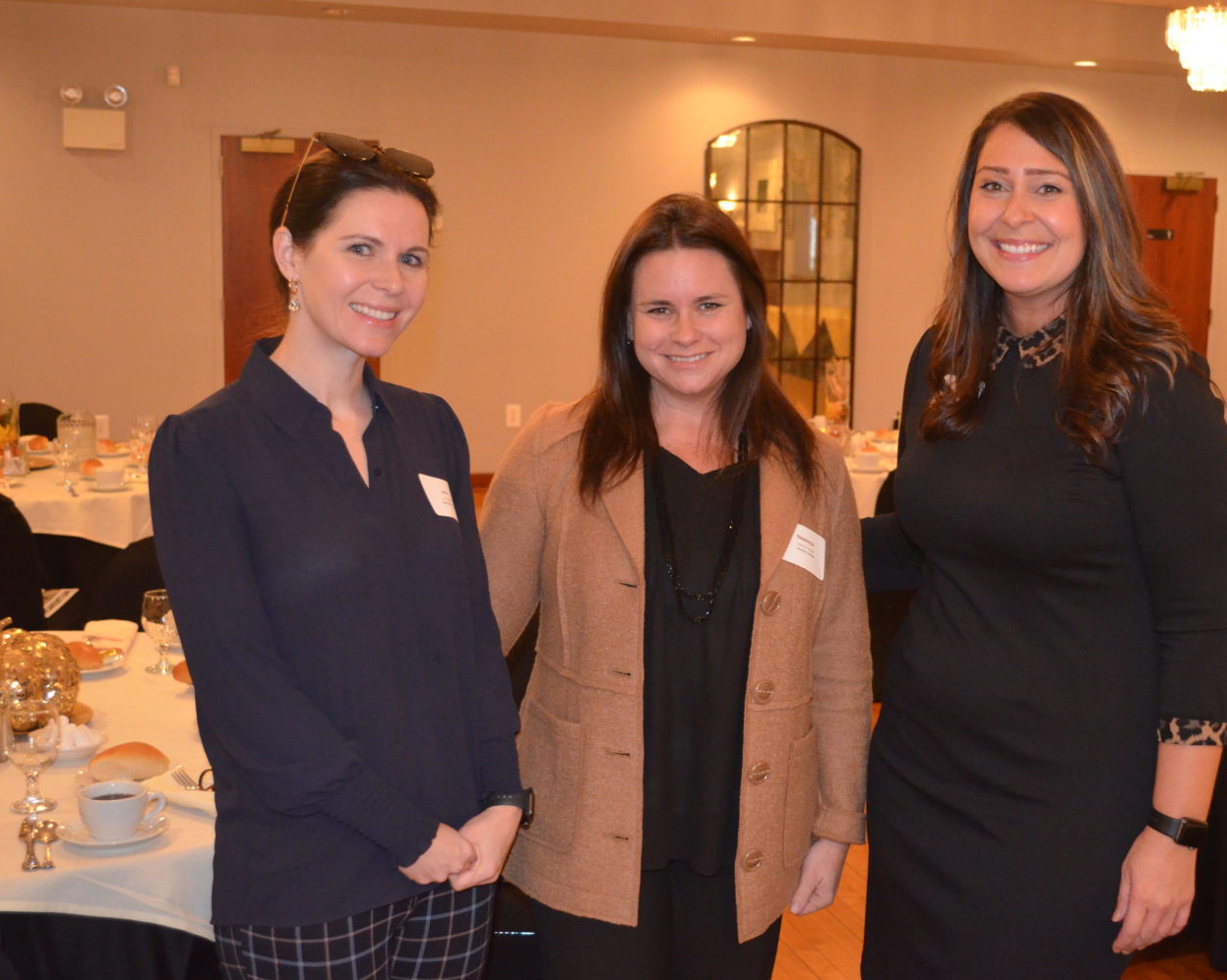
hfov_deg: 40.9
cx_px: 747
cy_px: 487
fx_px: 1634
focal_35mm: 45
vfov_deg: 33.4
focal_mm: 26
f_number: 4.2
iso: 3200
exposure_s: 1/60
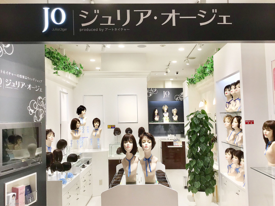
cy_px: 103
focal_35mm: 31
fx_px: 246
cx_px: 138
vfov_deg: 45.4
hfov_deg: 58.4
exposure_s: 1/100
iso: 40
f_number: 2.4
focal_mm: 3.3
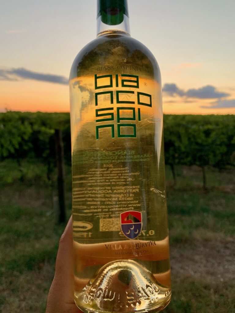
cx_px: 118
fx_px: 235
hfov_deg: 53.1
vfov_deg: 67.3
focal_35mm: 26
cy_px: 156
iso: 64
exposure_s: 1/122
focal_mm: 4.25
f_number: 1.8
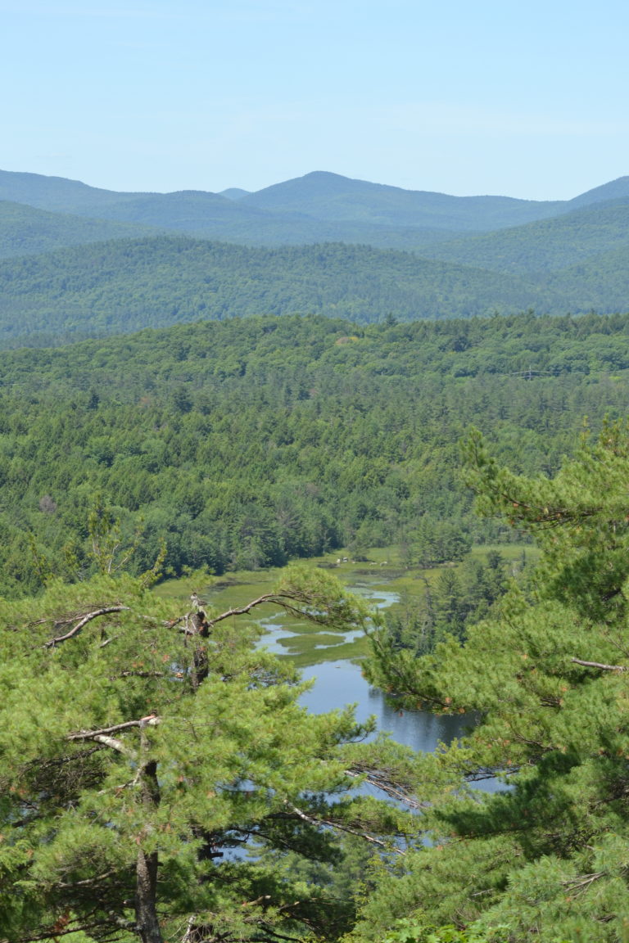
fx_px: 2752
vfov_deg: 19.5
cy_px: 472
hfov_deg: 13.0
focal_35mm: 105
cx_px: 314
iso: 400
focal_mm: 70
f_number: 5
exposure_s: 1/1600
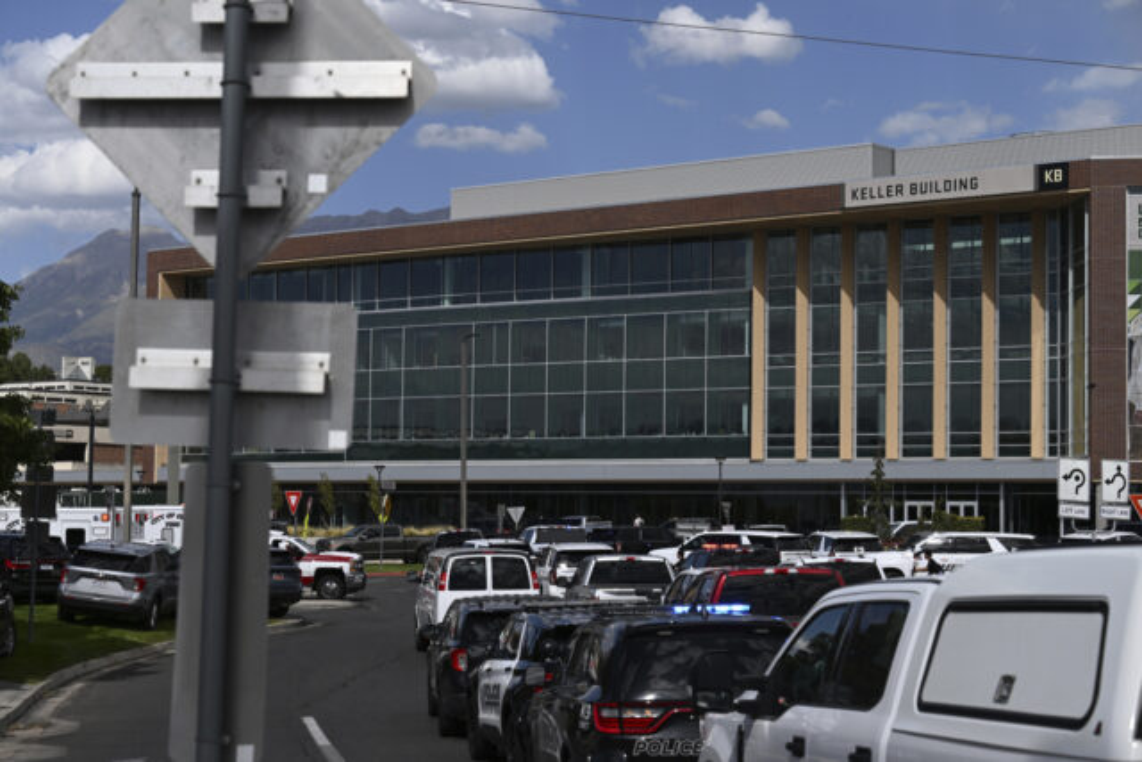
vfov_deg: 19.5
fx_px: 2221
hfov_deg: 28.8
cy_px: 381
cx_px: 571
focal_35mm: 70
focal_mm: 70
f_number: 5.6
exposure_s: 1/3200
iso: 250
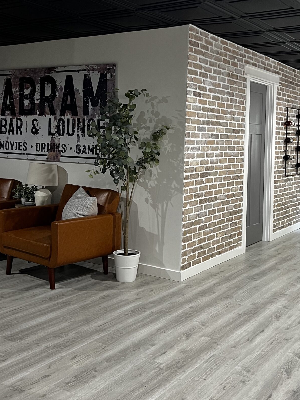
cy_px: 159
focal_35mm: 42
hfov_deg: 34.2
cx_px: 180
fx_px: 485
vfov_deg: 44.5
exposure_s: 1/60
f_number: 1.5
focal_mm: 5.7
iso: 250
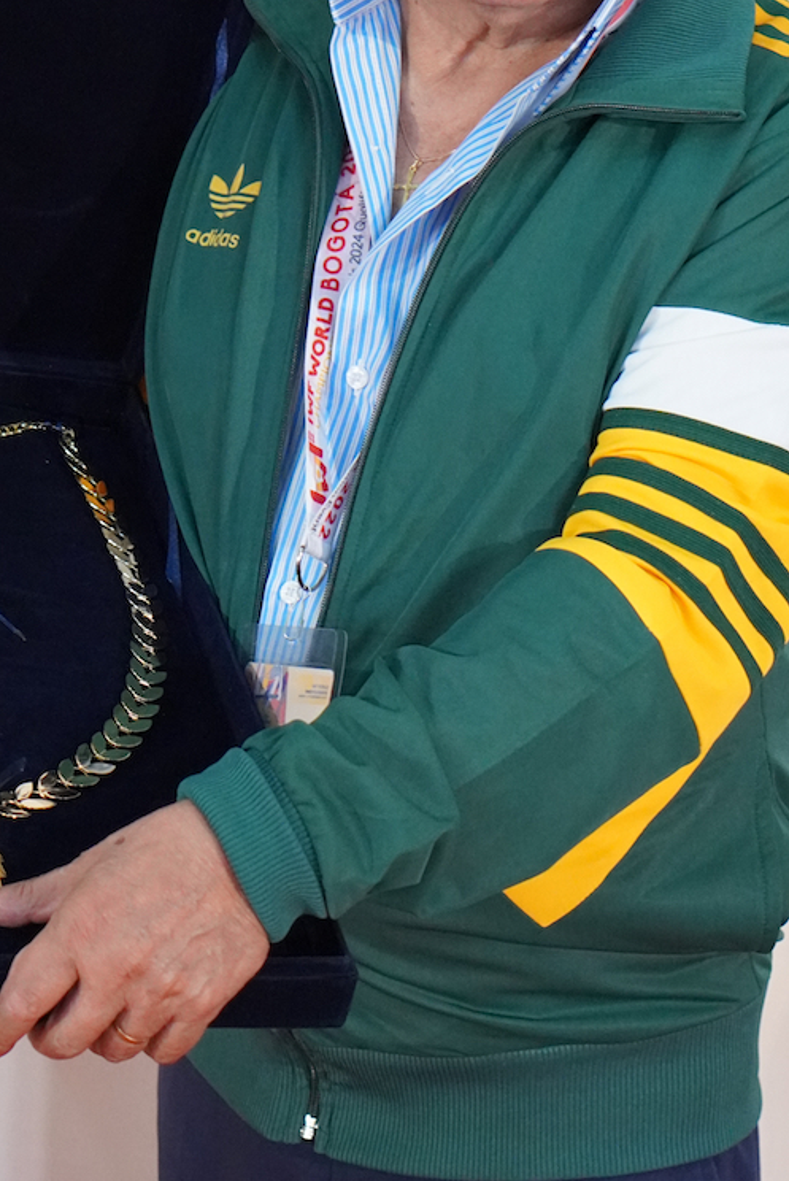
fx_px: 4235
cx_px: 249
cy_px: 364
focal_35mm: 129
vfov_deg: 15.8
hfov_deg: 10.6
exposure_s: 1/160
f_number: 4
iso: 5000
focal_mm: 50
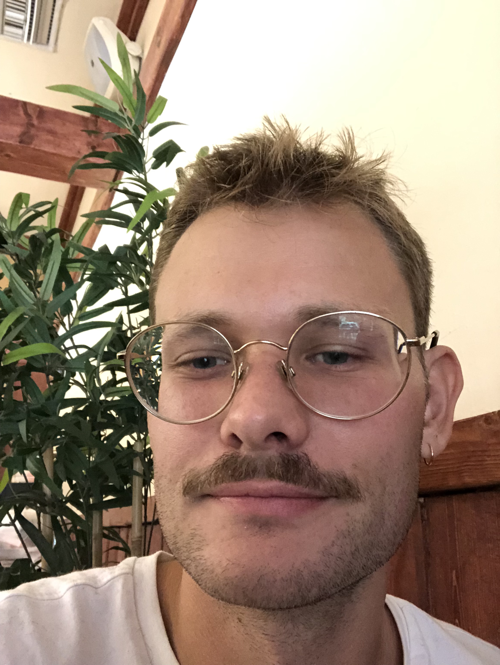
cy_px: 332
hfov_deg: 44.2
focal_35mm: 32
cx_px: 250
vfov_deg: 56.8
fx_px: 616
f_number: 2.2
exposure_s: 1/15
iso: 500
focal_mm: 2.87
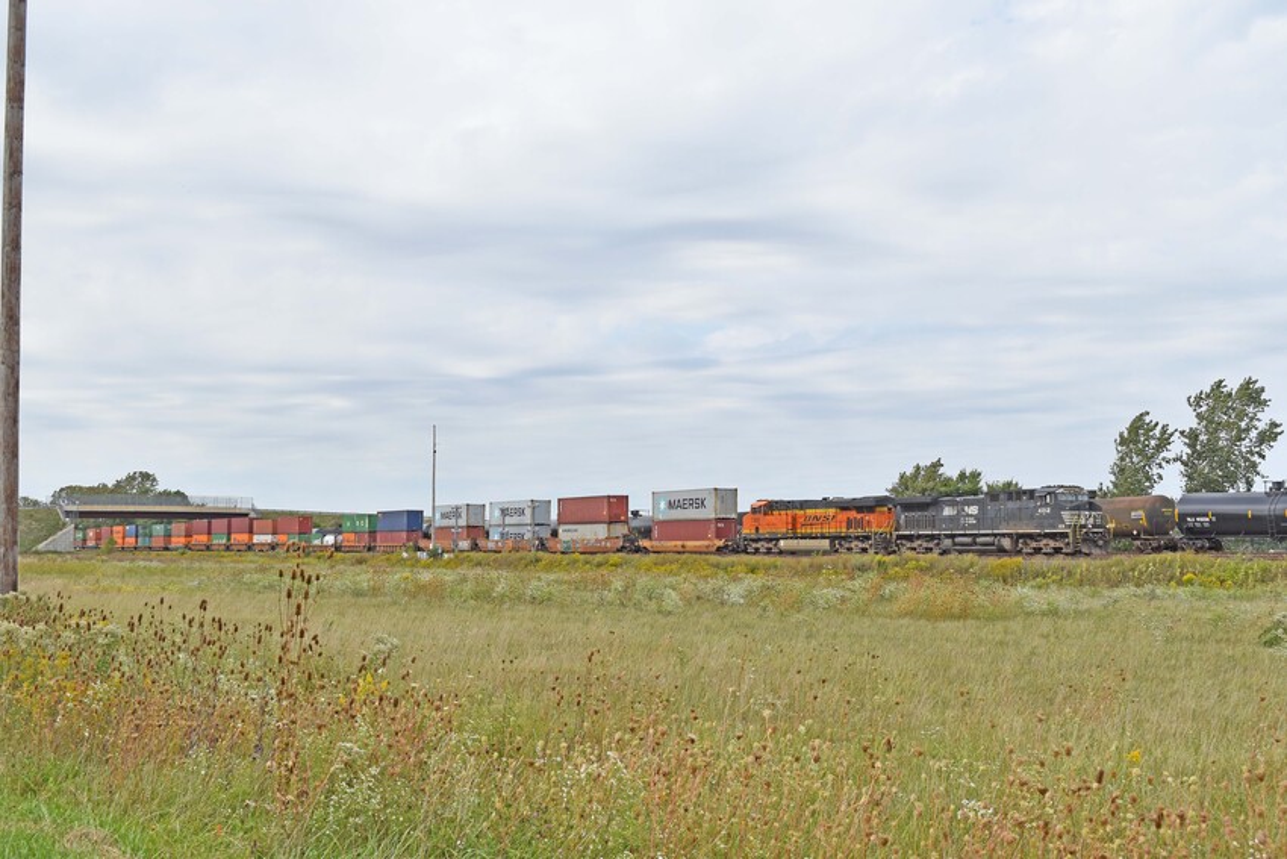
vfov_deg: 29.9
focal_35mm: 45
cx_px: 644
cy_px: 430
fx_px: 1609
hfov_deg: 43.6
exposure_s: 1/320
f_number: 9
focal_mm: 30
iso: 100
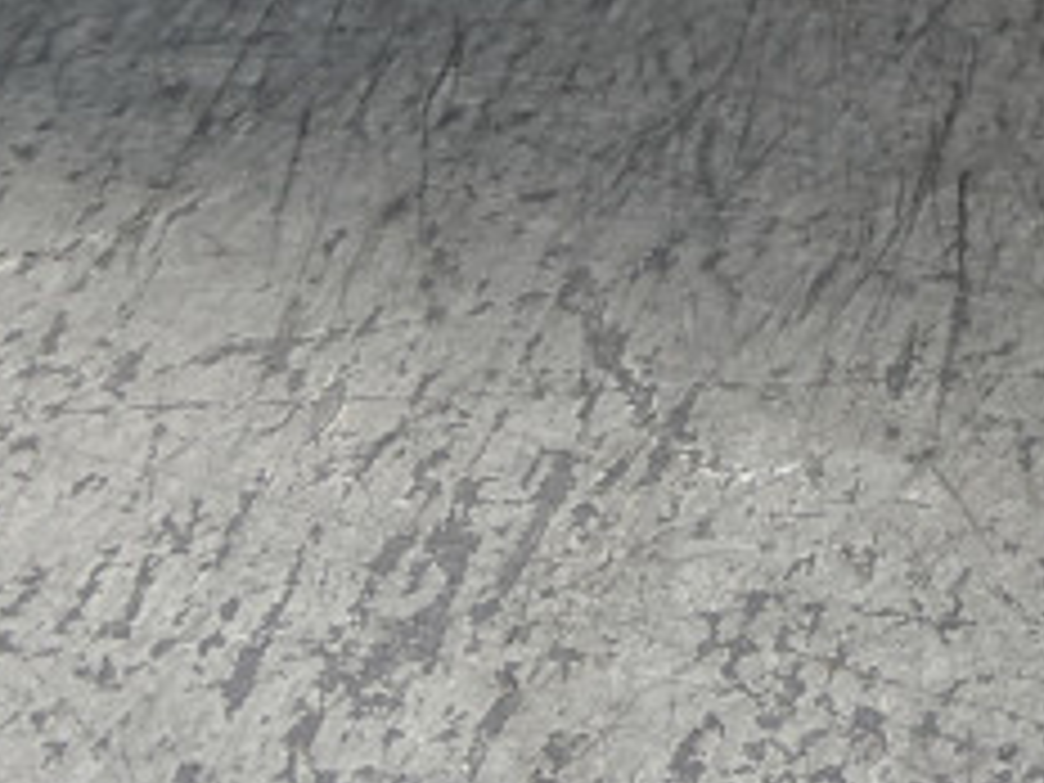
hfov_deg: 13.6
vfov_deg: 9.4
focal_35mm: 141
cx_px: 1287
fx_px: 4252
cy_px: -1064
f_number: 1.8
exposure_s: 1/24
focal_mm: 4.44
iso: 79
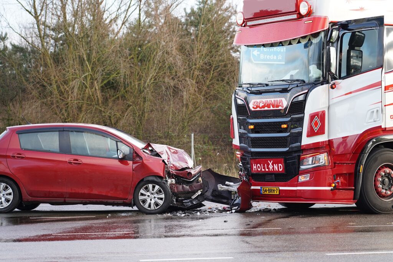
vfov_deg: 13.0
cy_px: 131
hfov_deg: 19.5
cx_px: 196
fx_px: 1146
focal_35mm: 105
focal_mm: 105
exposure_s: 1/160
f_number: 4
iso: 250
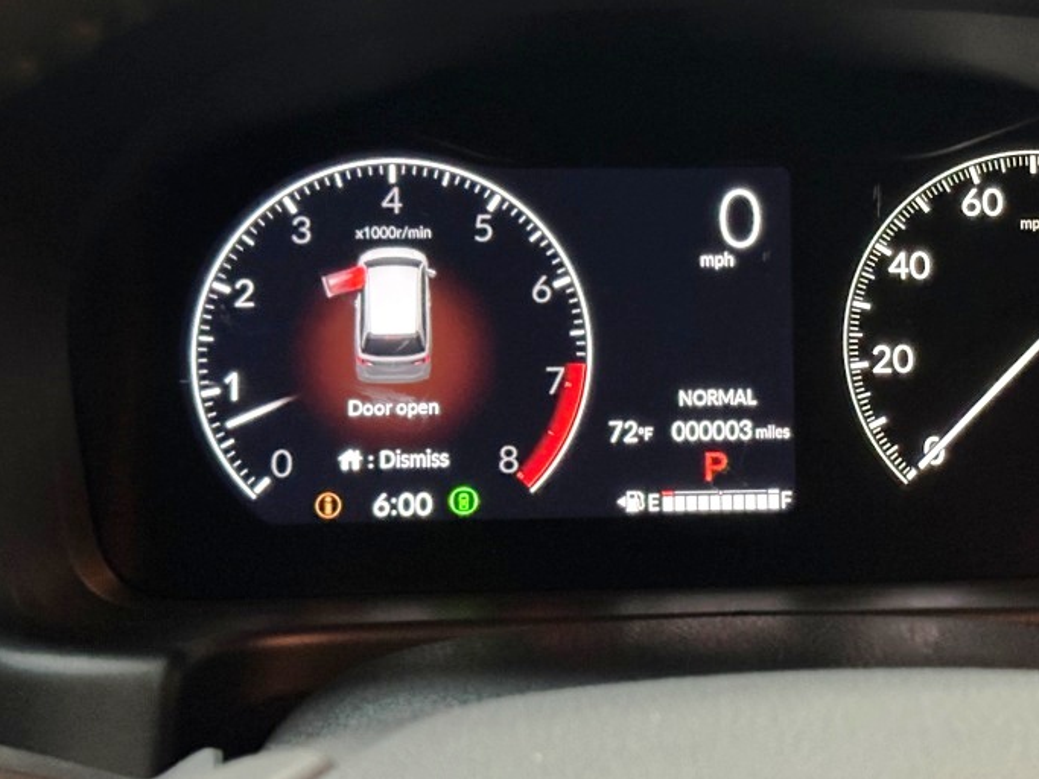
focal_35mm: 72
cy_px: 304
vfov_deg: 20.4
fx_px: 2161
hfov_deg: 26.8
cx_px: 727
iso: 640
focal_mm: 6.86
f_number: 1.78
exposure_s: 1/20
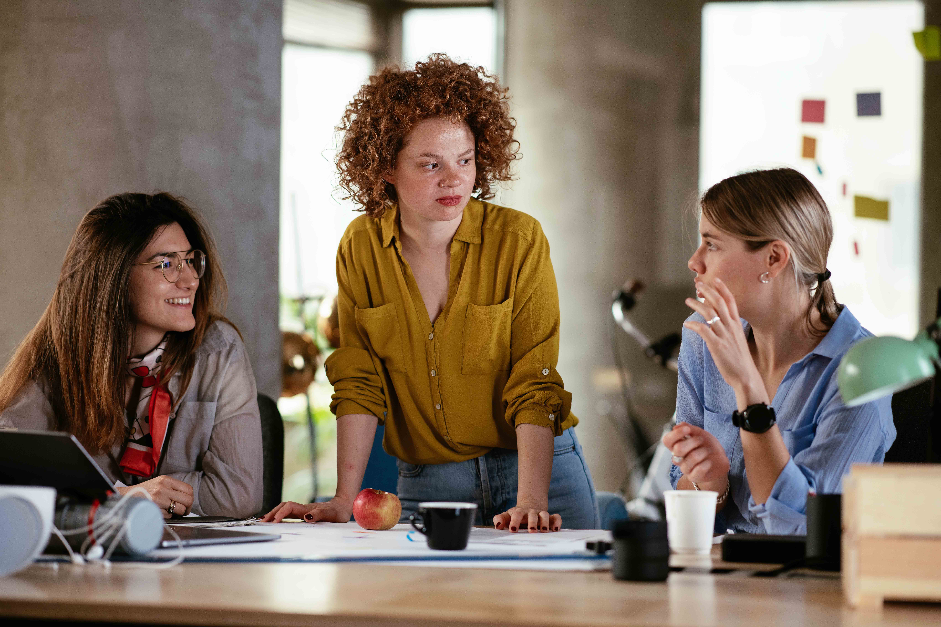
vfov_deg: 13.0
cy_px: 314
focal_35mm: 105
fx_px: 2744
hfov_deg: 19.5
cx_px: 470
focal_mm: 105
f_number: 2
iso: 400
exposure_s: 1/160
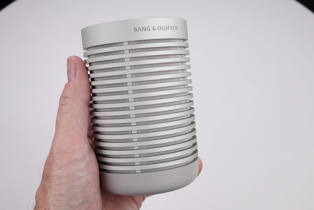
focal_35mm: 46
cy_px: 105
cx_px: 157
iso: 400
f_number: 4
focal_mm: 16.92
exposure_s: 1/400
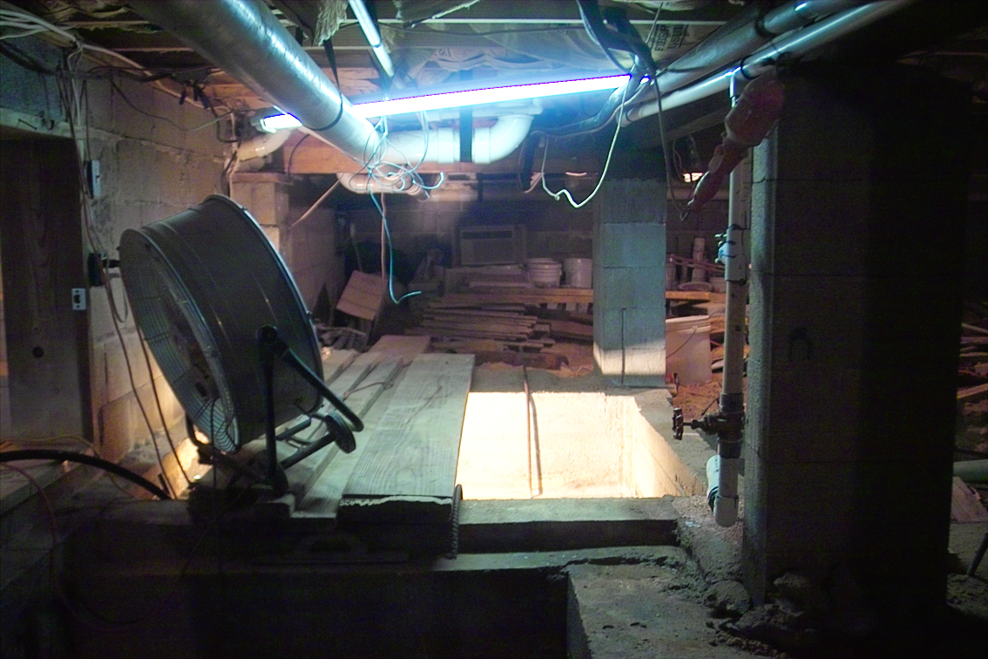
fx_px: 933
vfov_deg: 38.9
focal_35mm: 34
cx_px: 494
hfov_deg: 55.8
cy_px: 330
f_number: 2.8
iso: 400
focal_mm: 20
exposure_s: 1/15
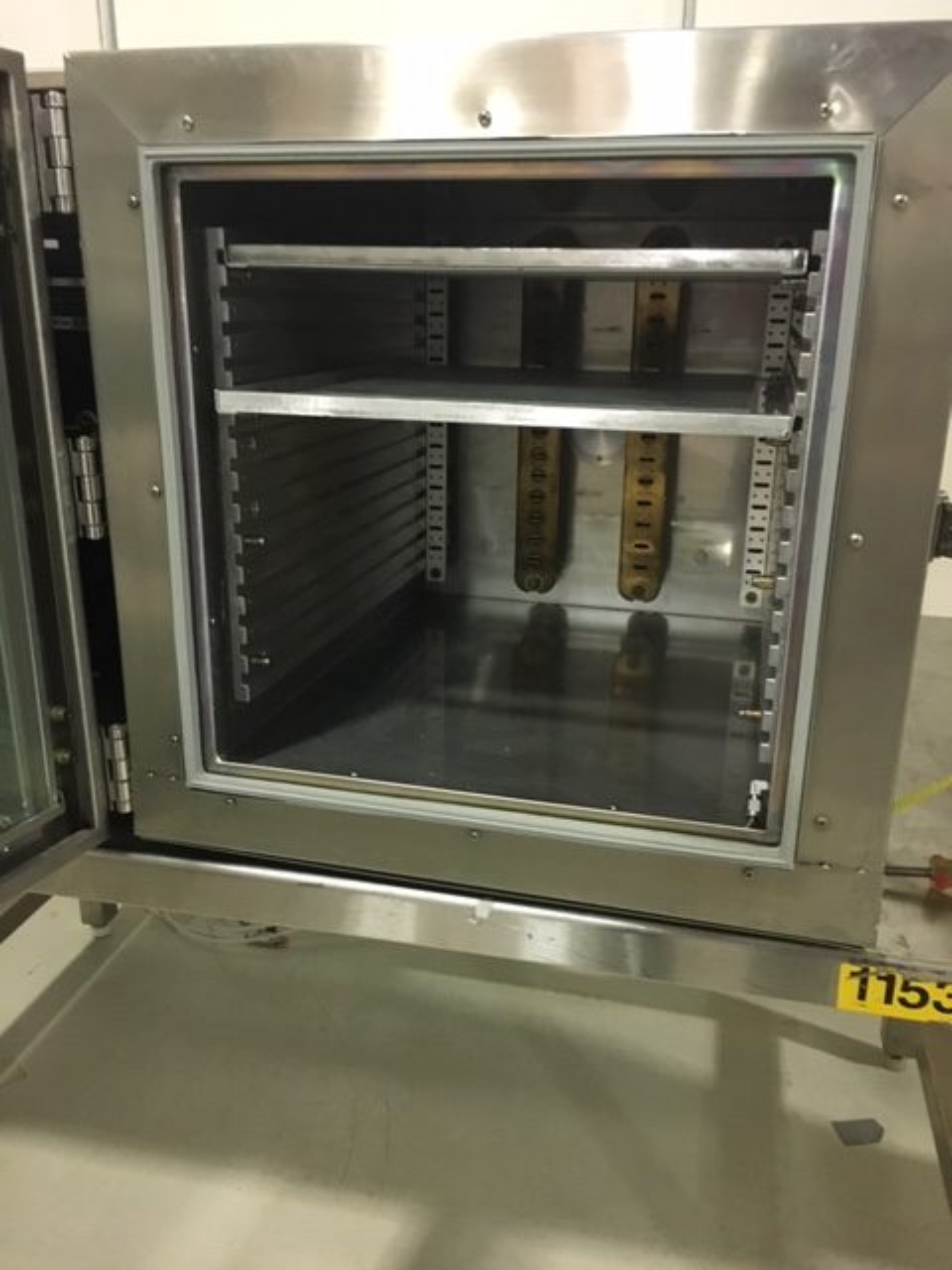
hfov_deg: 48.2
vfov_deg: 61.7
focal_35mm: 29
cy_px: 635
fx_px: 1063
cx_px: 476
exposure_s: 1/15
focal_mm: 4.15
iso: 200
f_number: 2.2
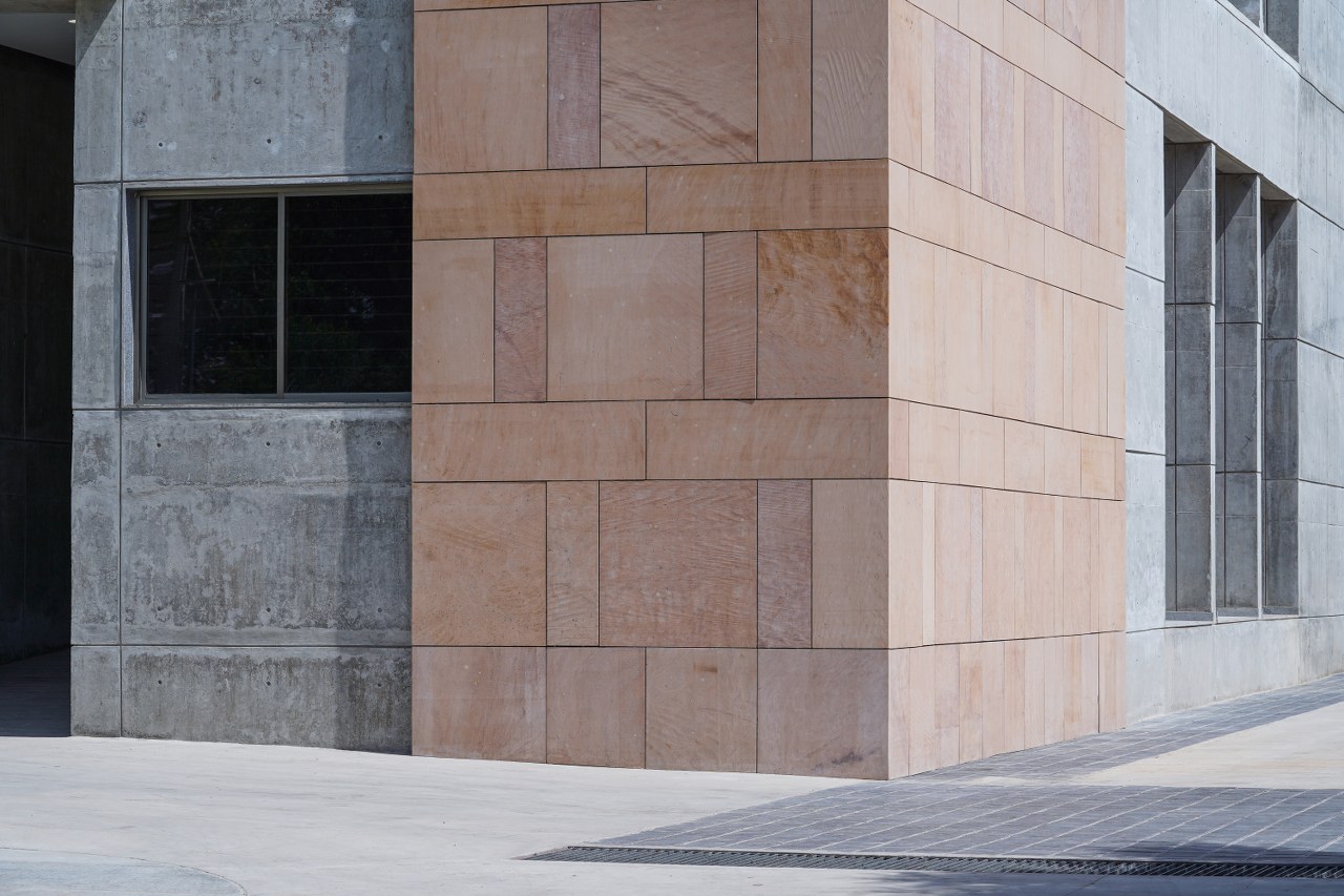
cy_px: 448
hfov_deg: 20.6
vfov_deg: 13.8
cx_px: 672
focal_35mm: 99
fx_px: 3695
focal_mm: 99
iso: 200
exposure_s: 1/400
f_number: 10
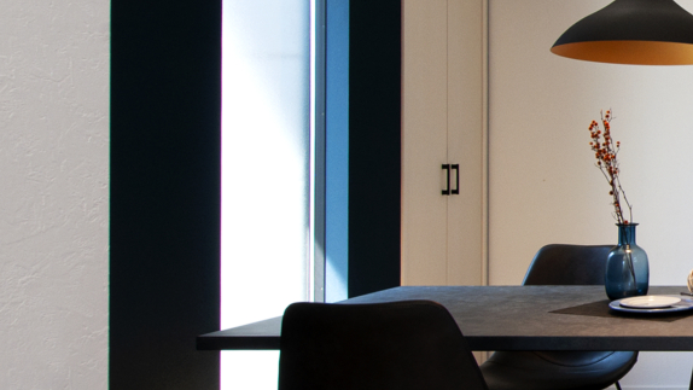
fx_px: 772
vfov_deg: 28.3
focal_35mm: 42
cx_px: 860
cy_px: 179
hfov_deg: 35.9
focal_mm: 10
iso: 100
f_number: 10
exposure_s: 1/4
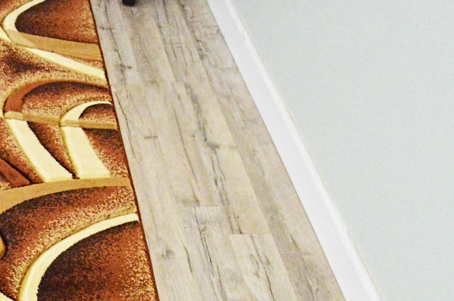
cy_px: 318
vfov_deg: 17.4
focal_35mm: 76
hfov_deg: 25.7
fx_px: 957
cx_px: 32
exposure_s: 1/160
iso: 6400
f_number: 6.3
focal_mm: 22
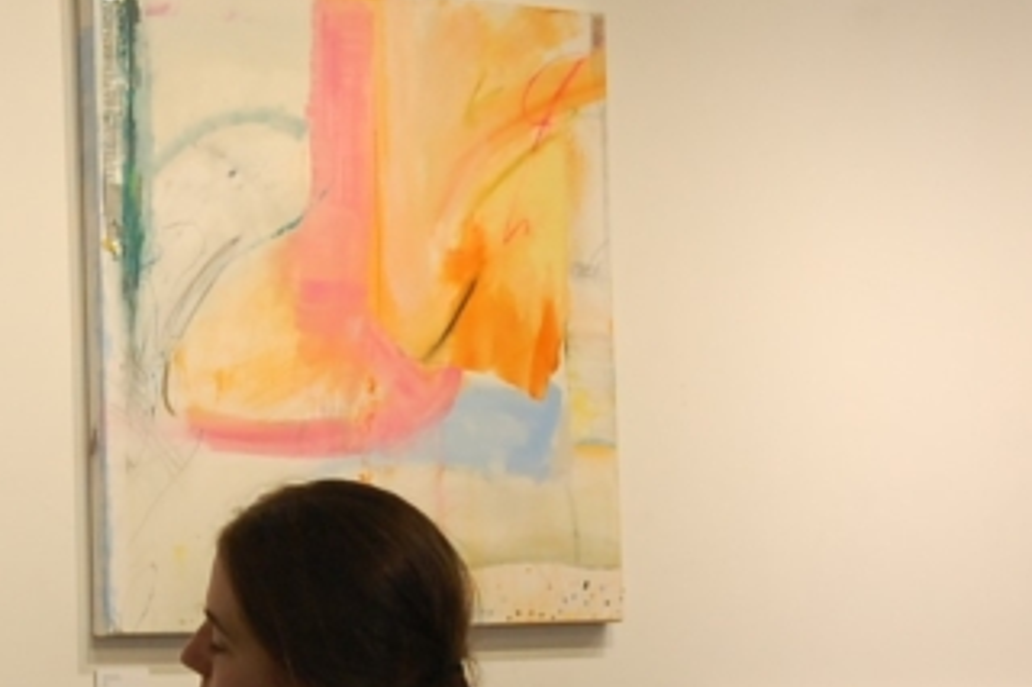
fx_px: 2824
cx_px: -155
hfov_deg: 19.7
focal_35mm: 99
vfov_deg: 13.2
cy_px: 976
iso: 400
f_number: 4
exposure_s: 1/60
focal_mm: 21
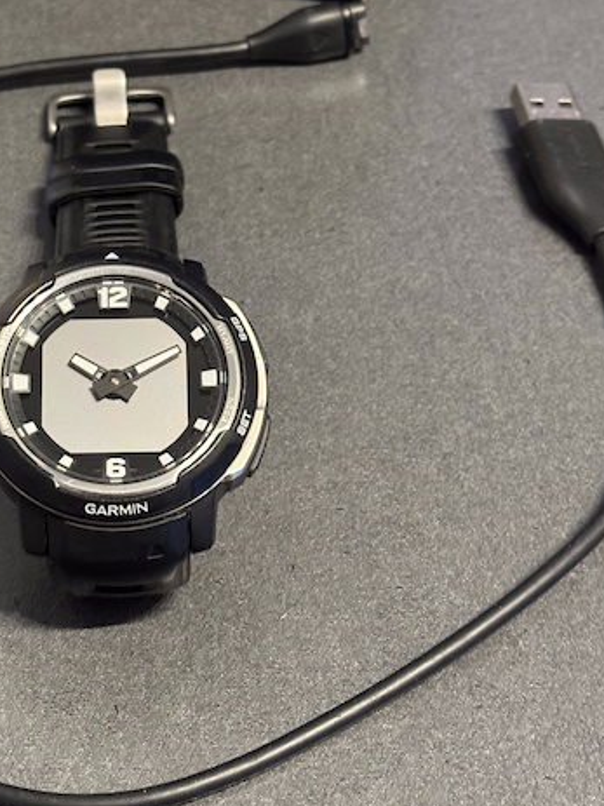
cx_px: 132
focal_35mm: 83
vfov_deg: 23.5
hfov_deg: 17.6
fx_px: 1932
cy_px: 301
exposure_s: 1/30
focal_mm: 6.76
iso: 640
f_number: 1.78
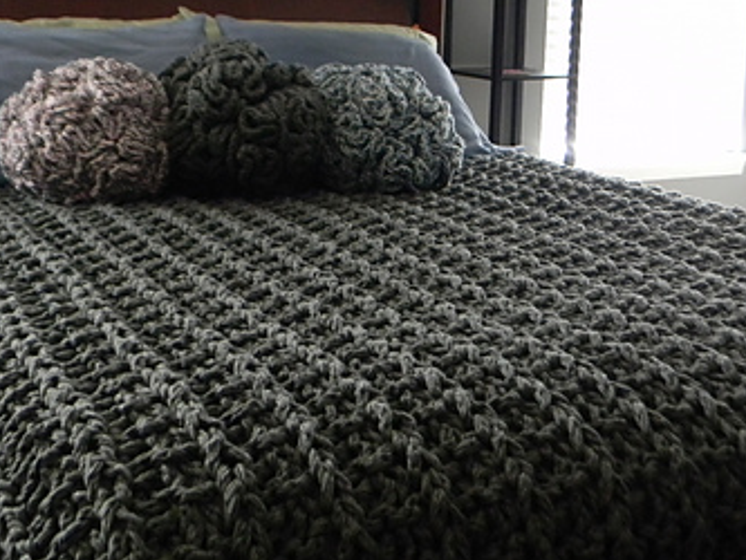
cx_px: 421
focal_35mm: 54
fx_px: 1164
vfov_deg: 27.0
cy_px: 223
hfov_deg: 35.5
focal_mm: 6.4
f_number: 3.7
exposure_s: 1/32.3
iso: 400
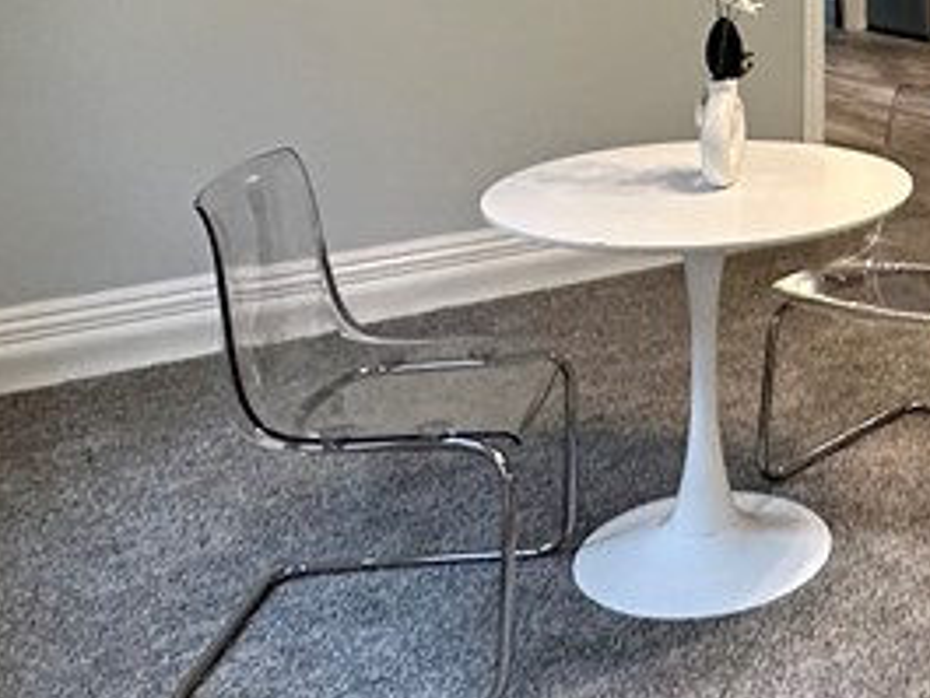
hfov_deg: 31.4
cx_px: 1032
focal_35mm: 54
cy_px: -88
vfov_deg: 25.0
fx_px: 1451
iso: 640
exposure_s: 1/60
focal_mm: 2.22
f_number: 2.2
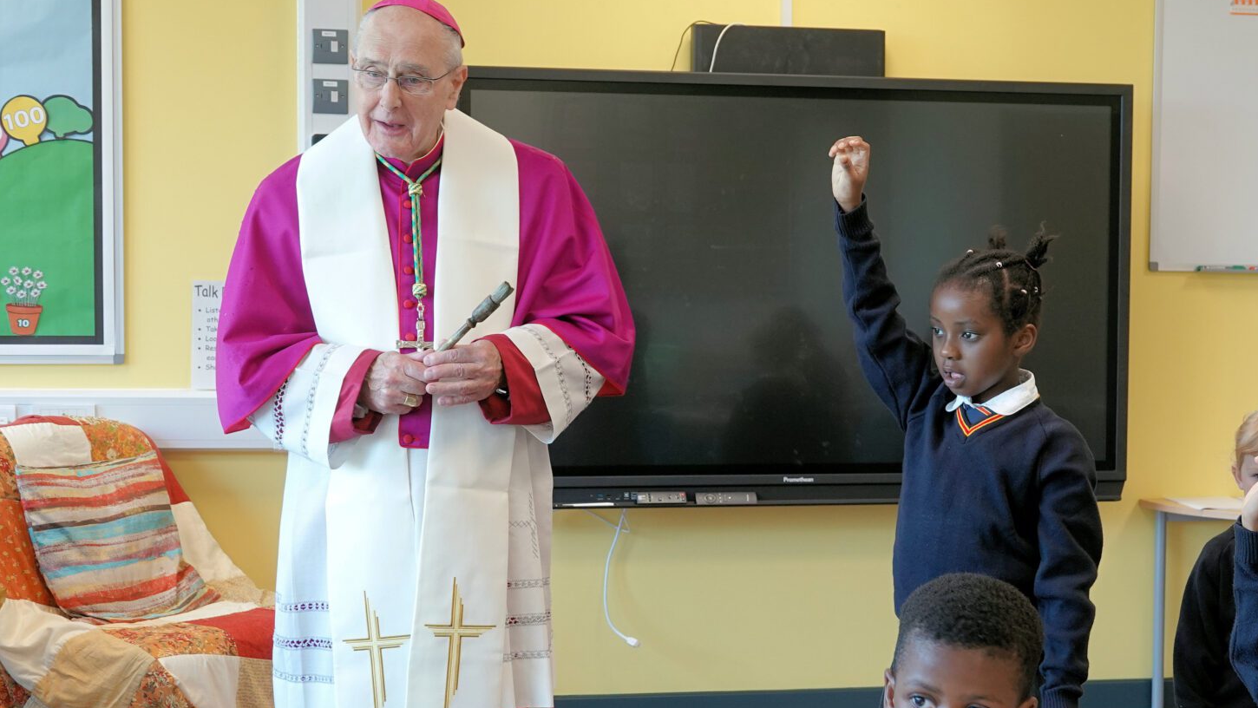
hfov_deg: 29.5
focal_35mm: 71
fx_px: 2369
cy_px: 406
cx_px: 860
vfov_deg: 17.0
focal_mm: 17.55
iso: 250
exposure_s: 1/50
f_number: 3.2
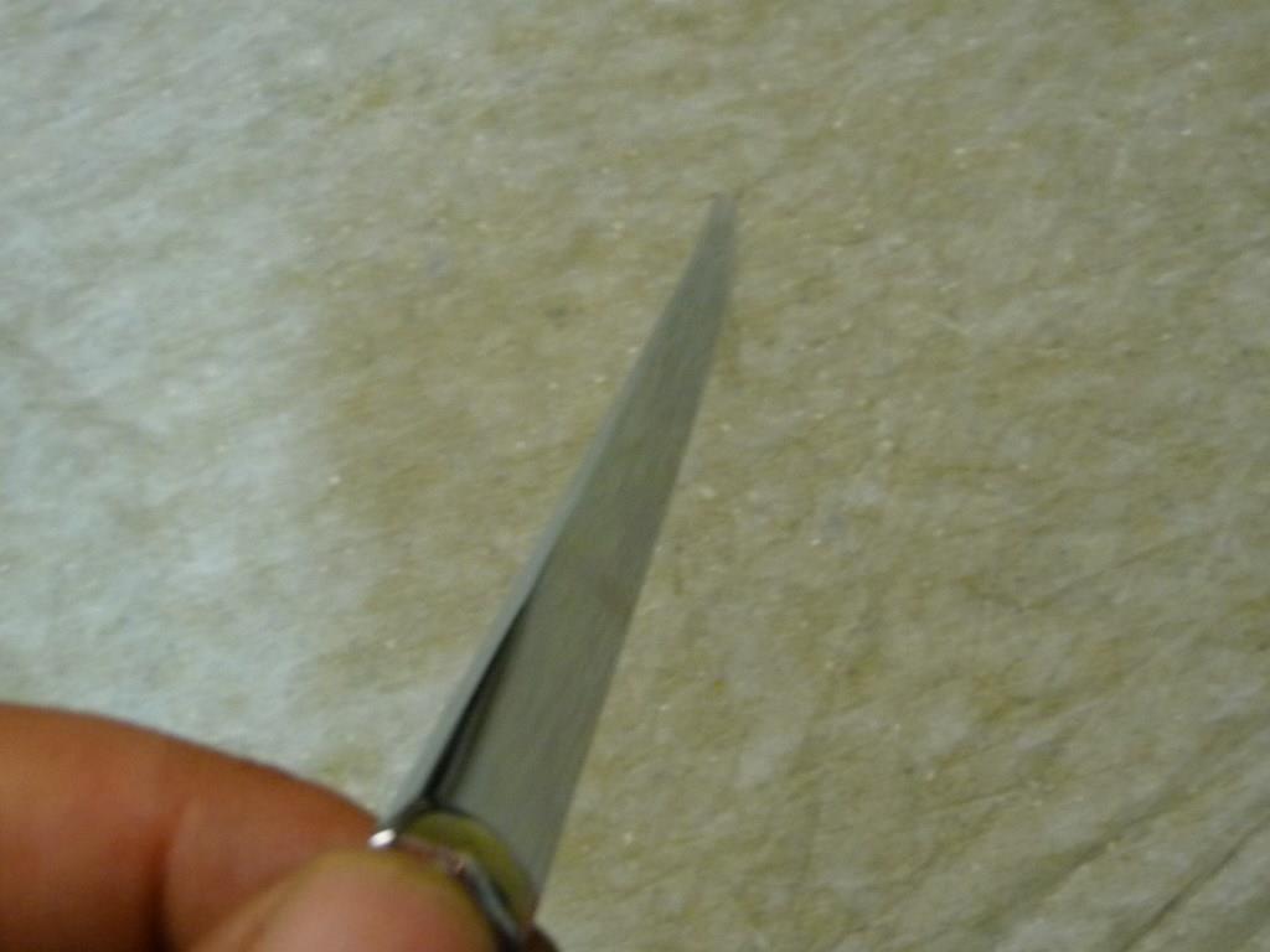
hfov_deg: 52.6
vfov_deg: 40.7
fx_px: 1284
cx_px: 635
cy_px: 476
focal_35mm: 35
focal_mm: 4.7
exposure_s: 1/20
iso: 400
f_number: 3.3
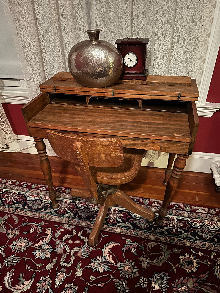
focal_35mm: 24
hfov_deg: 56.8
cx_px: 110
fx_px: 203
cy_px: 146
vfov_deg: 71.6
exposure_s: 1/20
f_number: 1.78
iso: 1600
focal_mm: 6.86
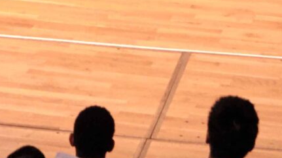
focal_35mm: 330
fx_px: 2467
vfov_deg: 3.5
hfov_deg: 6.5
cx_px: -59
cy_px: -536
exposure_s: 1/125
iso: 3200
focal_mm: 35
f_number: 4
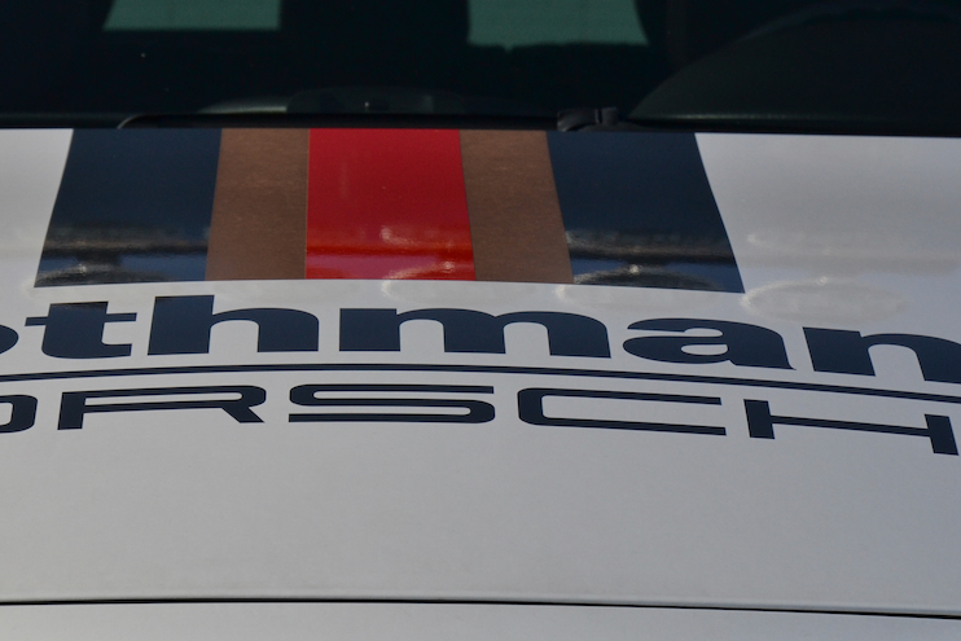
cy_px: 369
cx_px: 414
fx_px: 6221
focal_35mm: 233
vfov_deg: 5.9
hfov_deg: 8.8
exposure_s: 1/1250
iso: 400
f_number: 9
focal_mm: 90
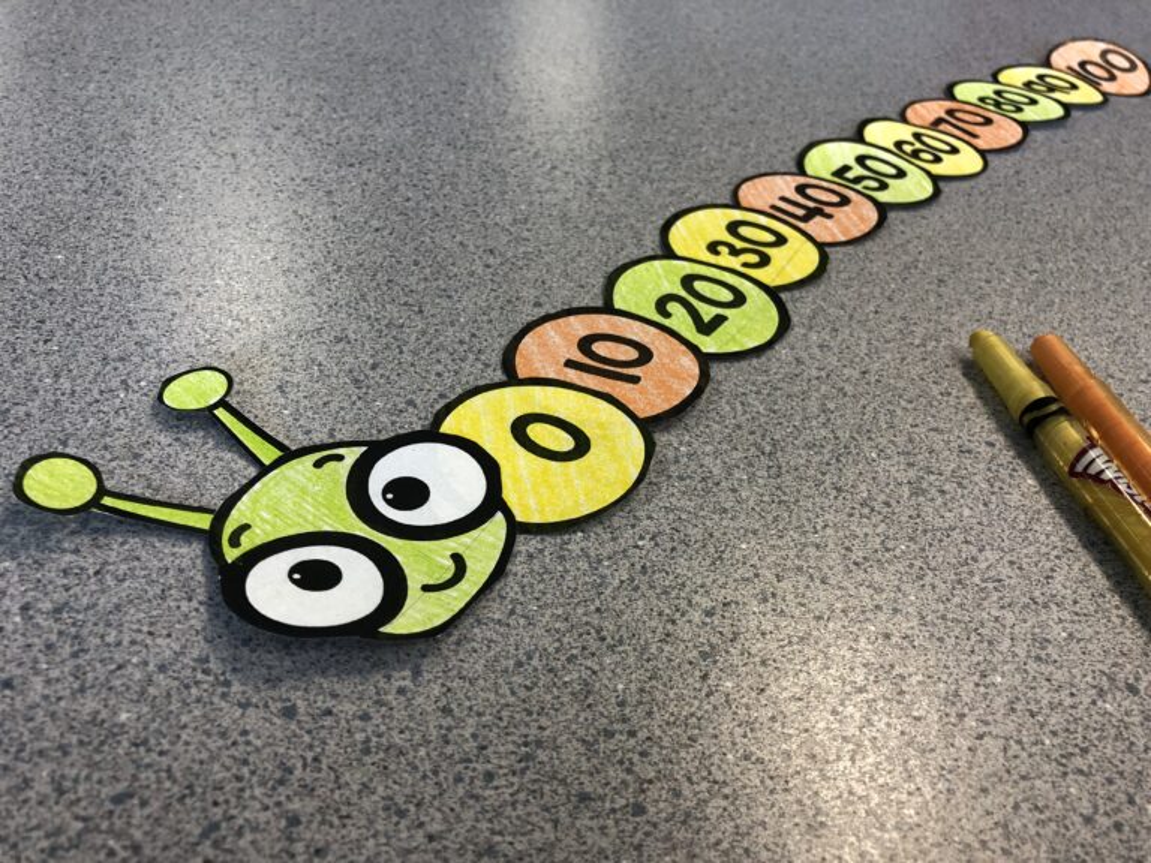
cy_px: 432
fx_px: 931
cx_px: 576
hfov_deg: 63.4
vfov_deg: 49.7
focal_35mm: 28
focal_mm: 4
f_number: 1.8
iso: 40
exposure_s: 1/30
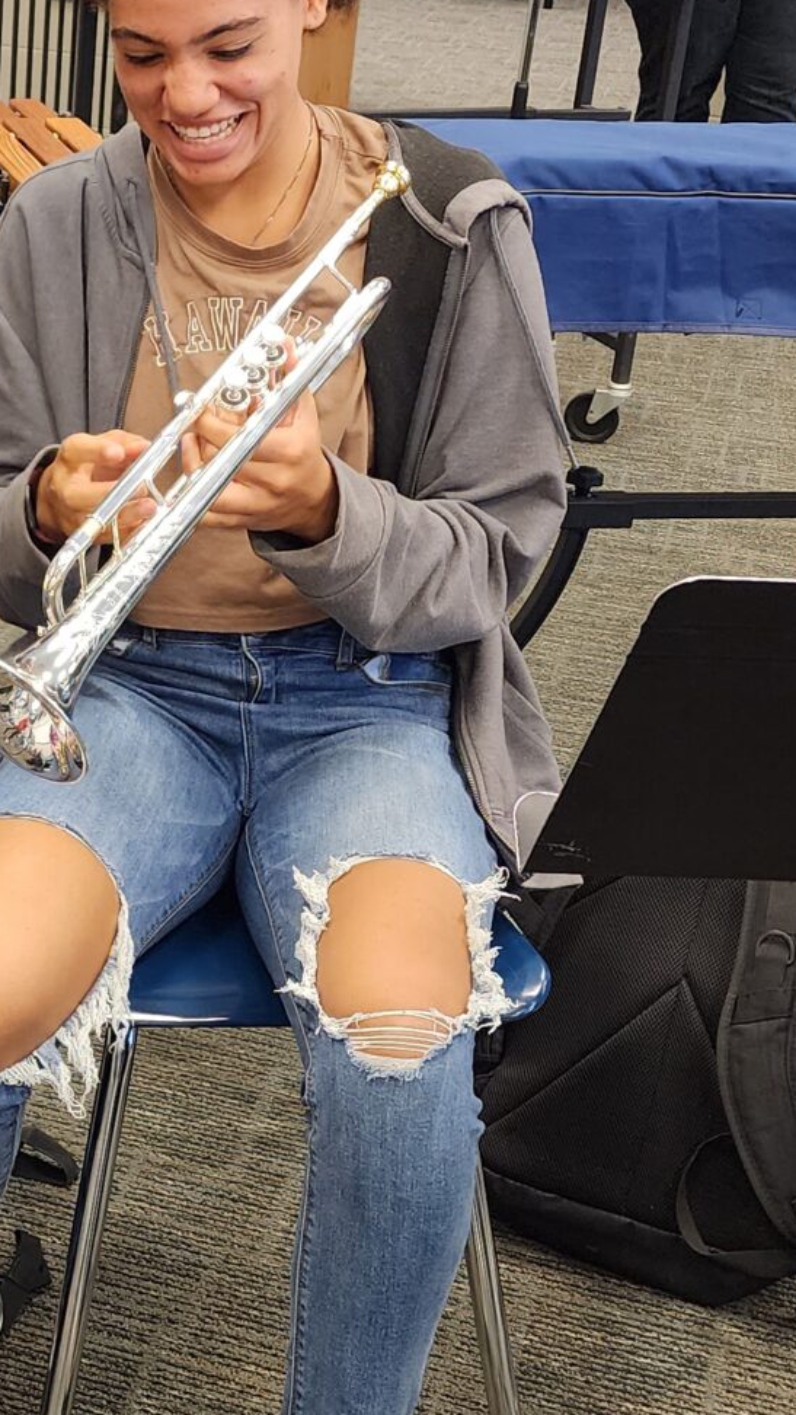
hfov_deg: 17.6
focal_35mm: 66
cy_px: 584
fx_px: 2476
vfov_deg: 31.8
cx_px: -83
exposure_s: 1/120
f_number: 1.8
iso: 500
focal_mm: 6.4
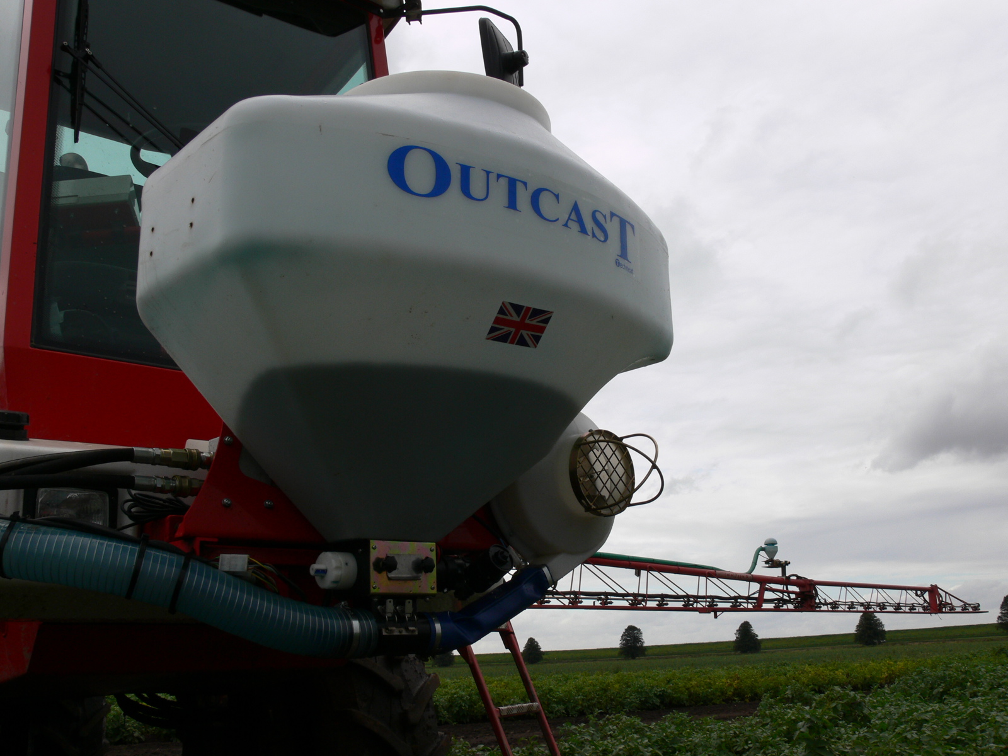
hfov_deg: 52.6
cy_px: 378
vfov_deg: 40.7
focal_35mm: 35
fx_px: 1019
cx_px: 504
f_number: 5.6
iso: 80
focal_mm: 7.4
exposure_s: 1/400
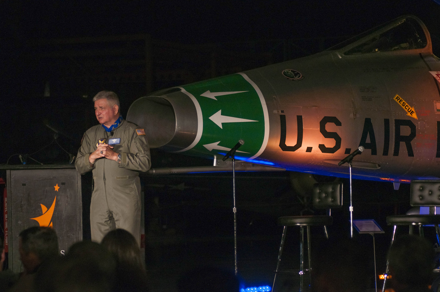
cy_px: 146
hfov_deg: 13.7
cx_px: 220
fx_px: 1831
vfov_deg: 9.1
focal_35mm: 150
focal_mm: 100
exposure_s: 1/250
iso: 200
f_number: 4.5
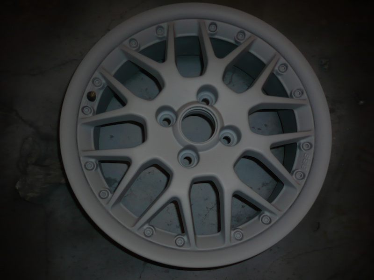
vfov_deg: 40.7
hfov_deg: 52.6
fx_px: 378
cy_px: 140
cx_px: 187
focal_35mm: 35
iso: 100
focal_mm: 5.8
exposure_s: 1/30
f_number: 2.8
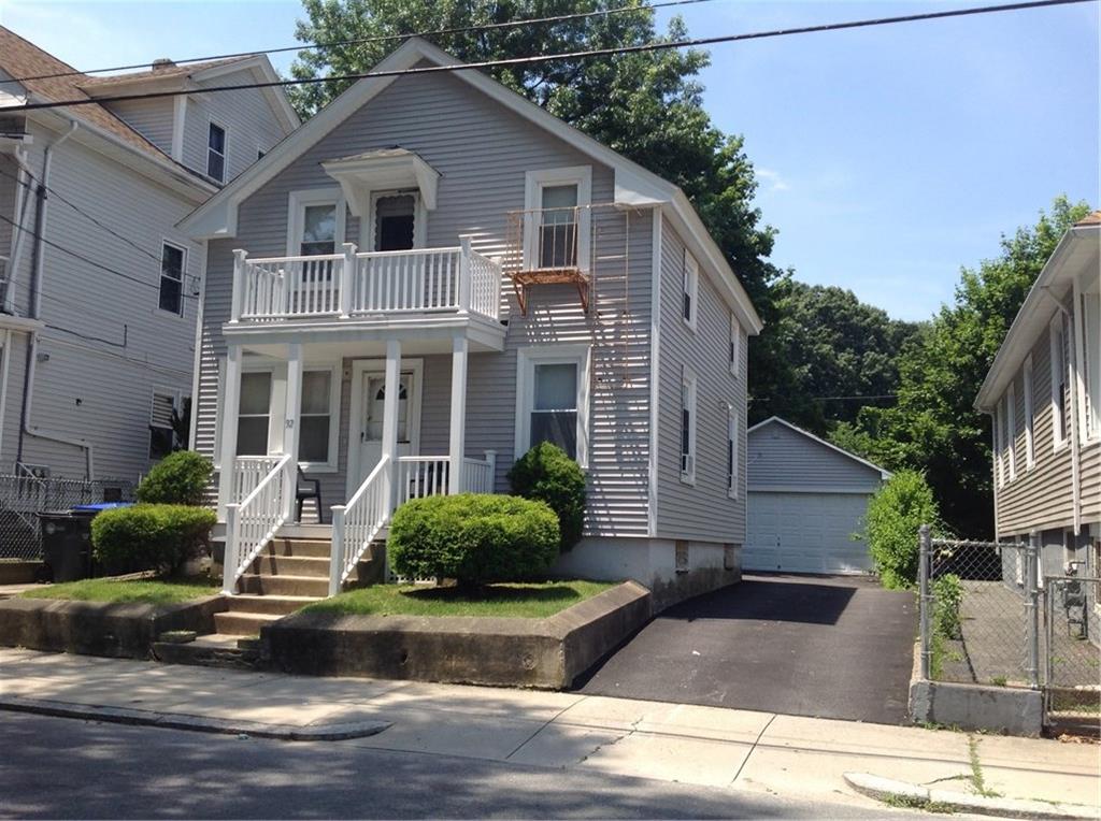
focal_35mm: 35
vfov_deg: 40.6
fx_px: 1111
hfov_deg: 52.7
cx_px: 550
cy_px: 410
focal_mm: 4.28
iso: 50
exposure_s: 1/1314
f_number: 2.4
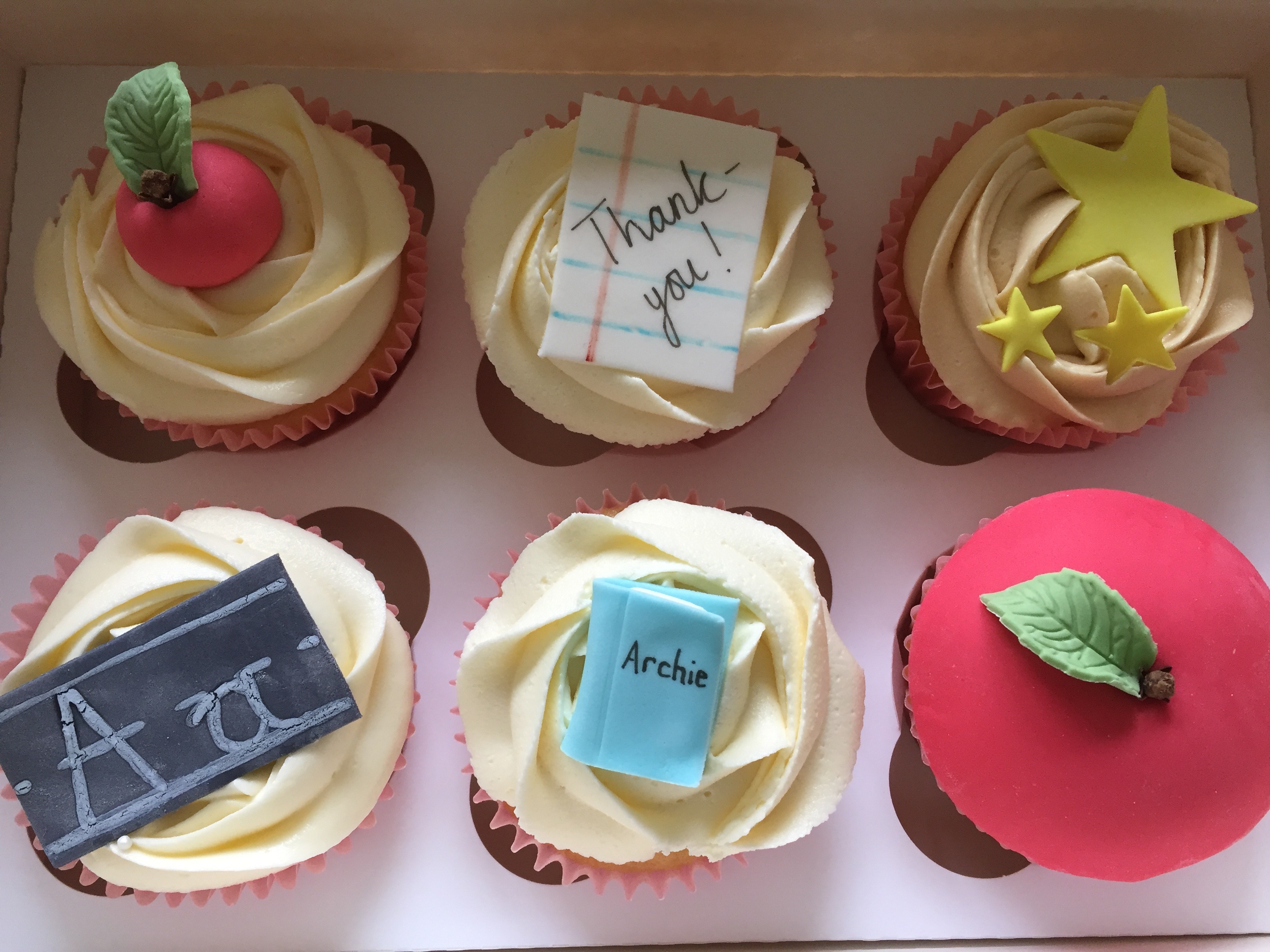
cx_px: 635
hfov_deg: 61.7
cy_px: 476
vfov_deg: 48.2
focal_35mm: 29
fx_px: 1064
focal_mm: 4.15
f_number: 2.2
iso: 100
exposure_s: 1/33
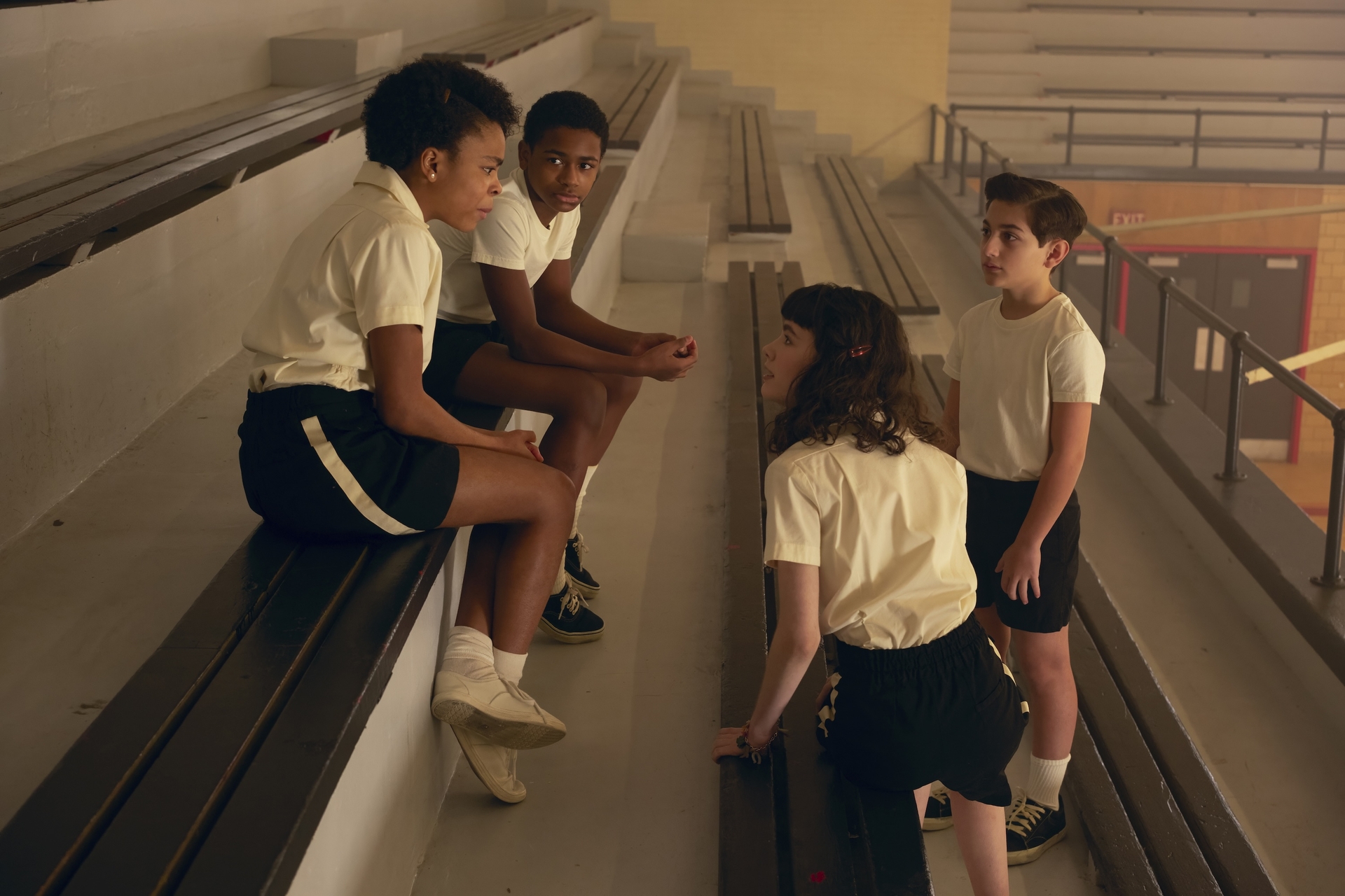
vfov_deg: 27.0
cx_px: 672
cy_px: 448
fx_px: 1868
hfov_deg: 39.6
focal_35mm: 50
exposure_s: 1/125
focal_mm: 33
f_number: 3.6
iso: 1600
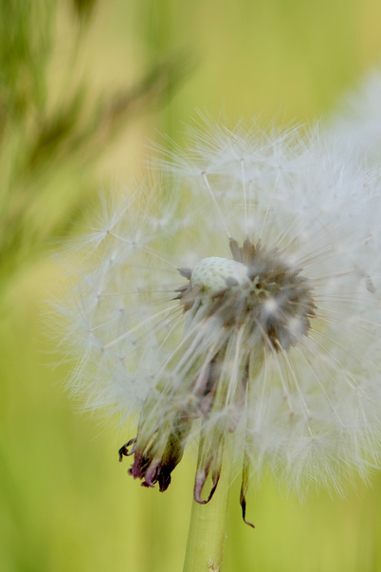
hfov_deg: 6.4
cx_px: 326
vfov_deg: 9.6
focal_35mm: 215
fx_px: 3413
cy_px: 349
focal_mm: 80
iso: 200
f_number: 4
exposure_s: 1/500
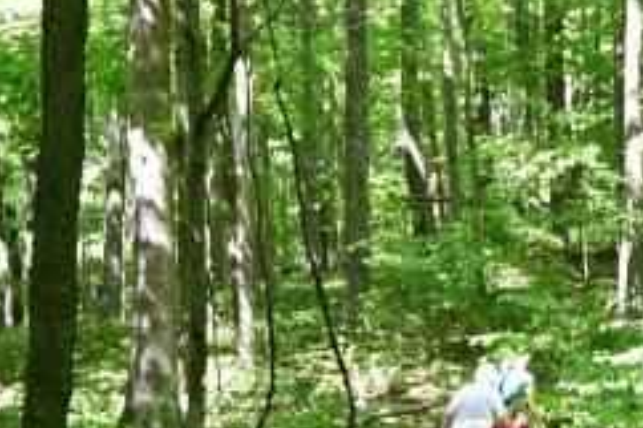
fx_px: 2267
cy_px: 257
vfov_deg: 10.8
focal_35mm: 127
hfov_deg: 15.9
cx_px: 614
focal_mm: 20
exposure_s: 1/125
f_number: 5.6
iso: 640
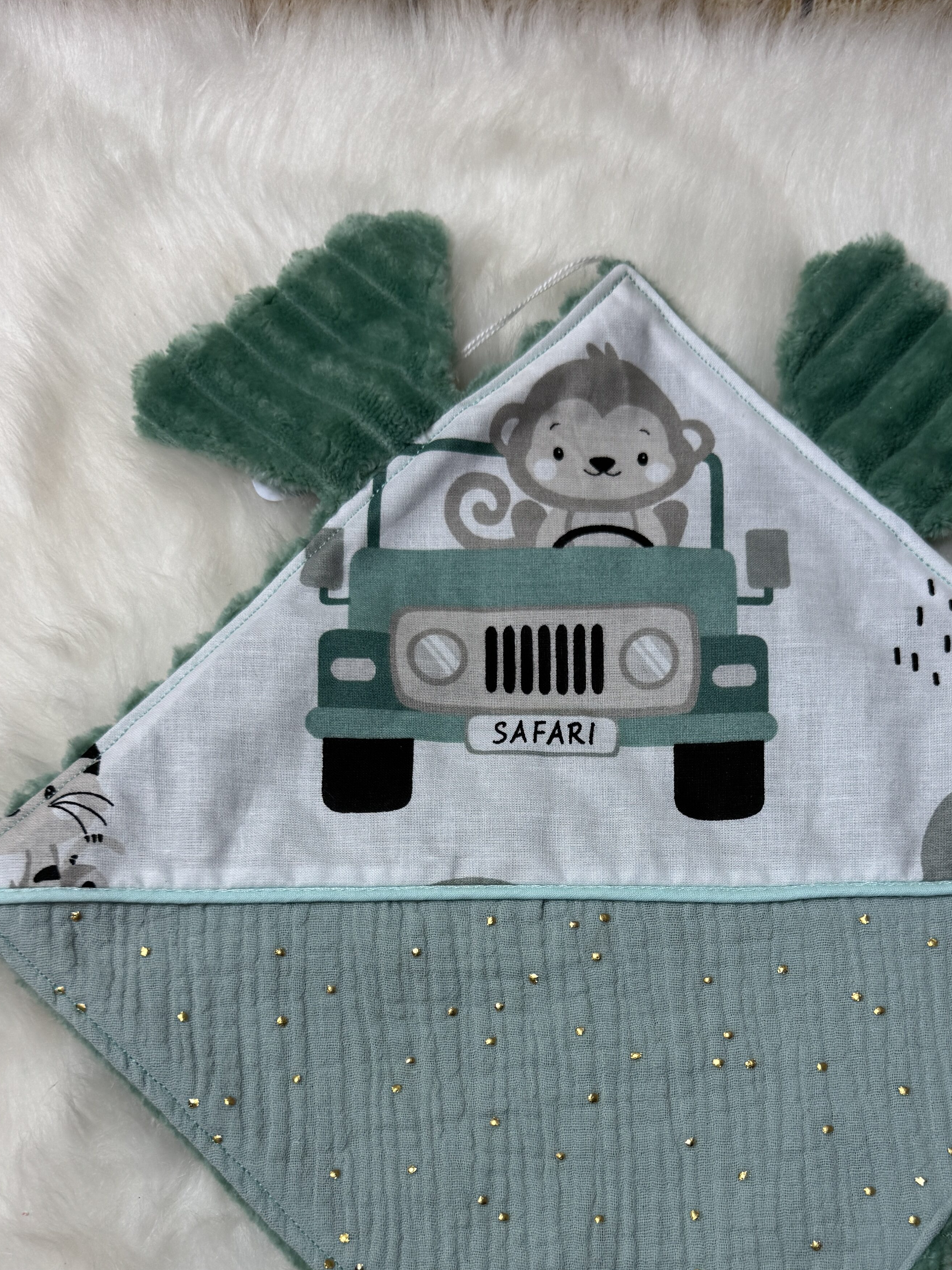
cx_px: 595
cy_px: 942
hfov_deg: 36.6
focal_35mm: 39
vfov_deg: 46.3
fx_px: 1430
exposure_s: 1/132
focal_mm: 6.76
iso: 50
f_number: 1.78
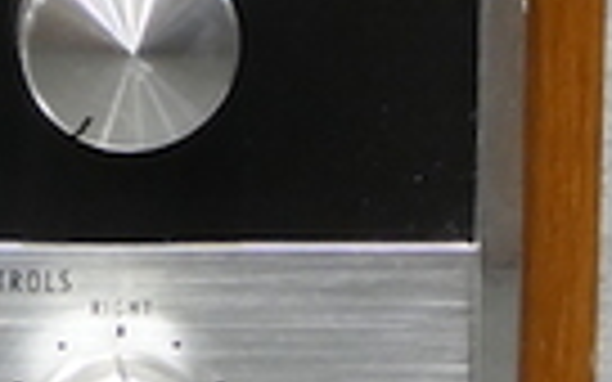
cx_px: -1035
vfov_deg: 1.5
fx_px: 14344
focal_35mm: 860
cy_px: -67
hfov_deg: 2.4
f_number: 5.1
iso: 200
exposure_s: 1/4
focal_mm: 20.6
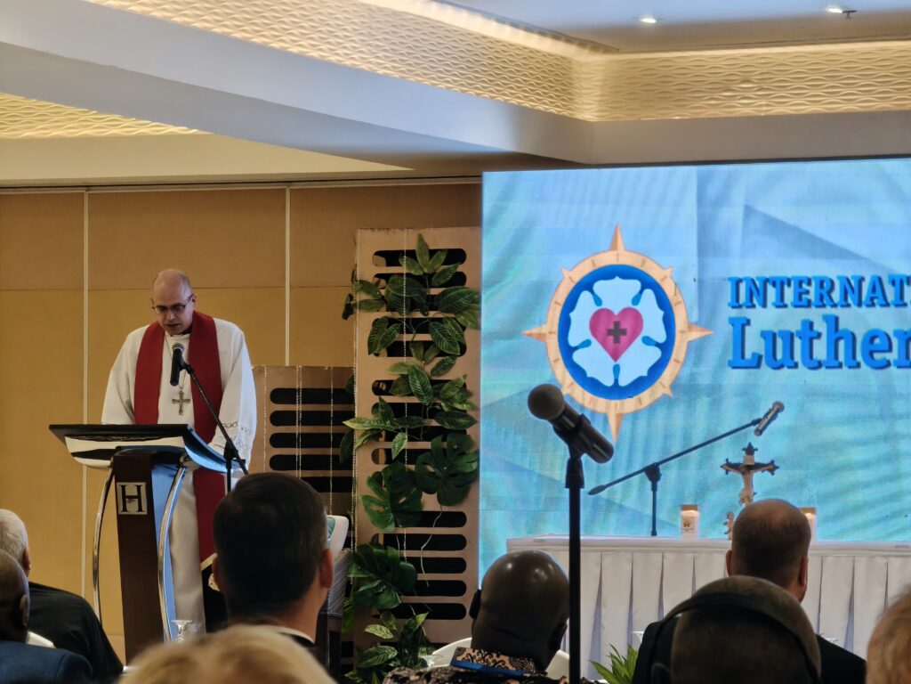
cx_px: 456
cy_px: 342
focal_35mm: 135
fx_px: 3553
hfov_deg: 14.6
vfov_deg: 11.0
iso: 800
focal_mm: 22.36
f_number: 8
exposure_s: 1/40
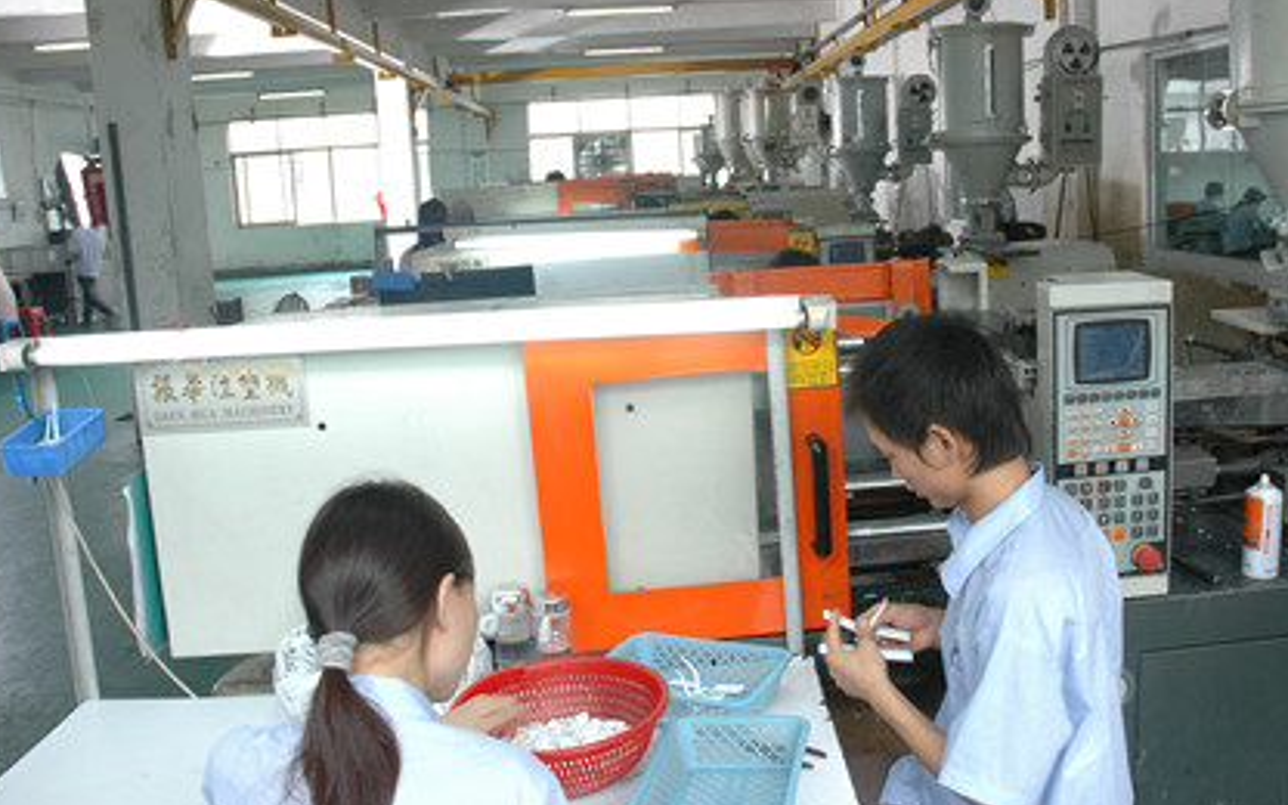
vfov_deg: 38.2
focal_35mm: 33
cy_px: 347
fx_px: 1158
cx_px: 731
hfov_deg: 57.9
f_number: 4.5
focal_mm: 18
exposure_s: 1/13
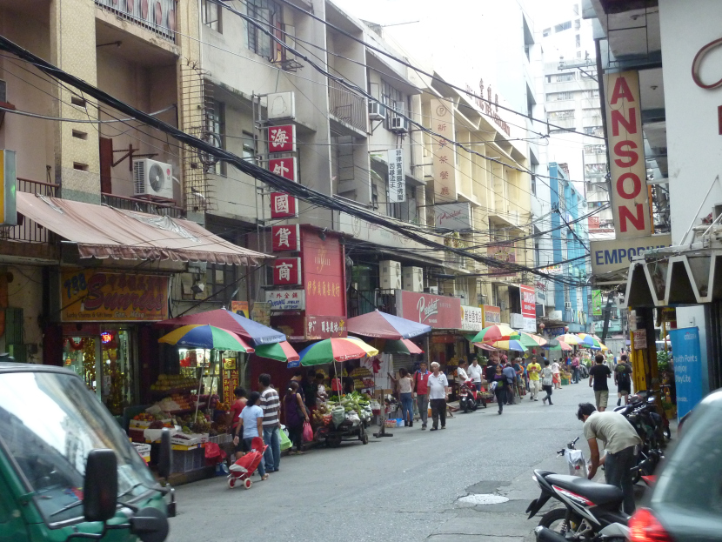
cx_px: 361
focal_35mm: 48
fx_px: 1001
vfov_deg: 30.3
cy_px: 271
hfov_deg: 39.6
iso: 400
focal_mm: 7.9
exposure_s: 1/30
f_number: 3.8
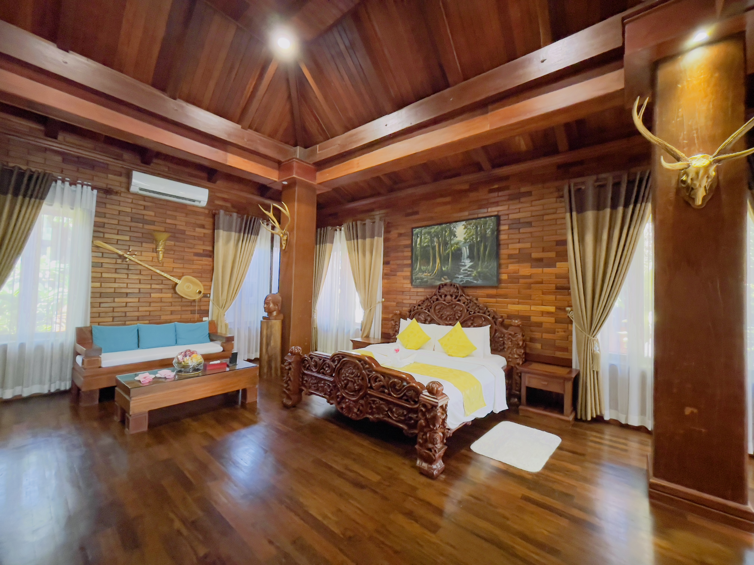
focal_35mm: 13
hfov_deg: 106.2
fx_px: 283
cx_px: 377
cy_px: 282
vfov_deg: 89.9
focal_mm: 1.54
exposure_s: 1/33
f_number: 2.4
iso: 1000
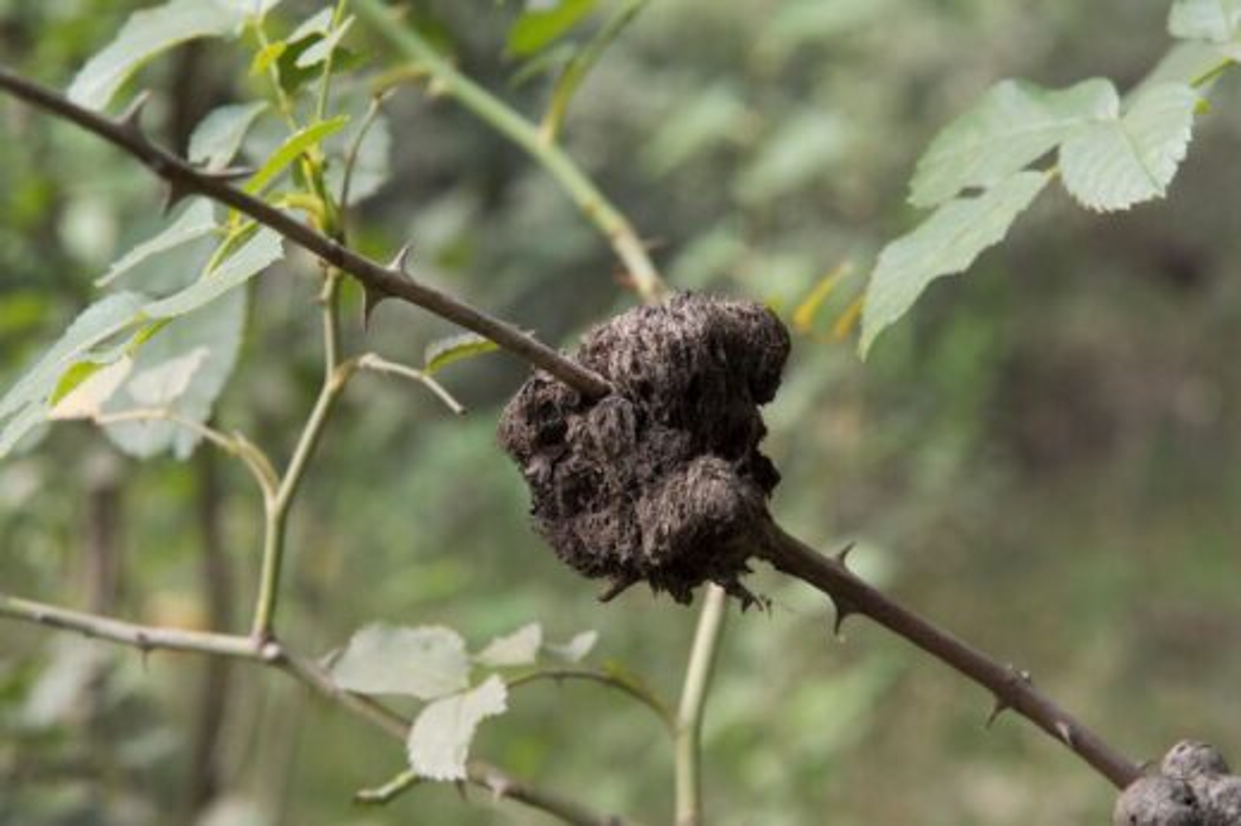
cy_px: 413
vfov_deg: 10.7
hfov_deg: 16.1
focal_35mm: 128
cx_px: 620
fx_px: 4392
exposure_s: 1/80
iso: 800
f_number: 13
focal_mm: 85
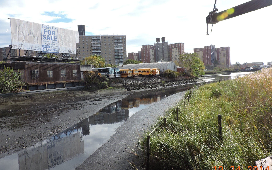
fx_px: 208
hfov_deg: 66.5
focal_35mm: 28
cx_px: 134
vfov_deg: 44.5
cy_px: 81
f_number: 3
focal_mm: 4.3
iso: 100
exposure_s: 1/640
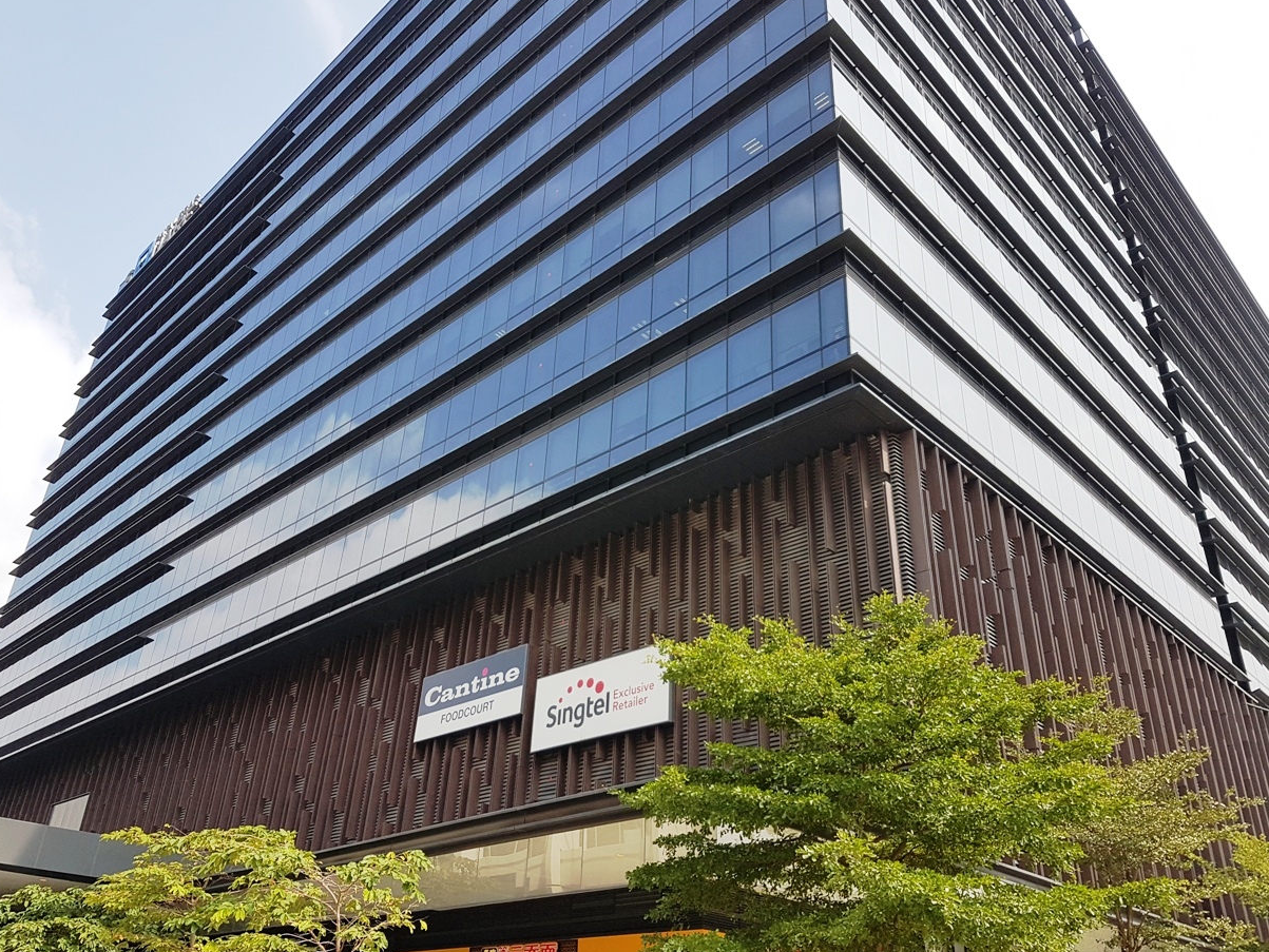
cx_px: 620
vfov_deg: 51.4
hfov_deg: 65.3
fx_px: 990
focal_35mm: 27
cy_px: 480
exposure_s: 1/1128
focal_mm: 4.2
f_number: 1.7
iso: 40
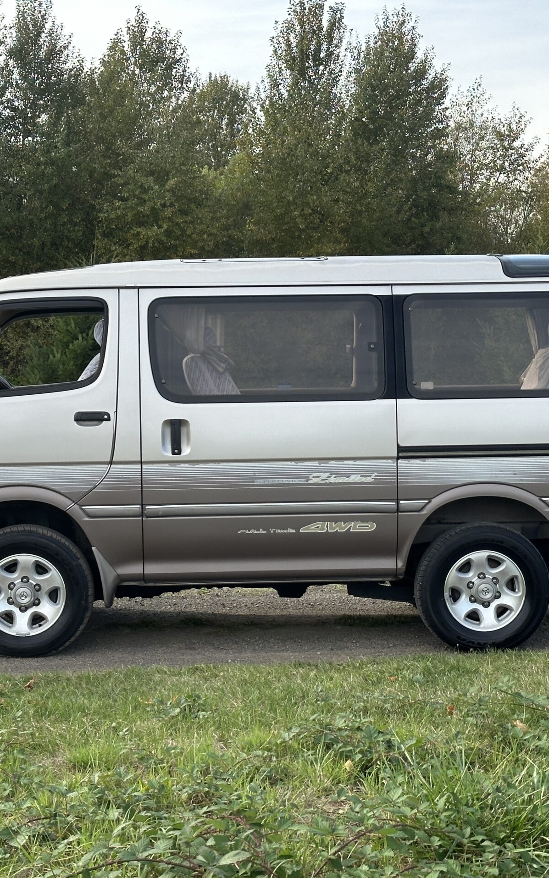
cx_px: 263
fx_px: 1628
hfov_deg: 19.1
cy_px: 440
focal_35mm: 68
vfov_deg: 30.2
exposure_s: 1/2890
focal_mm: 6.86
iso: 64
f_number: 1.78
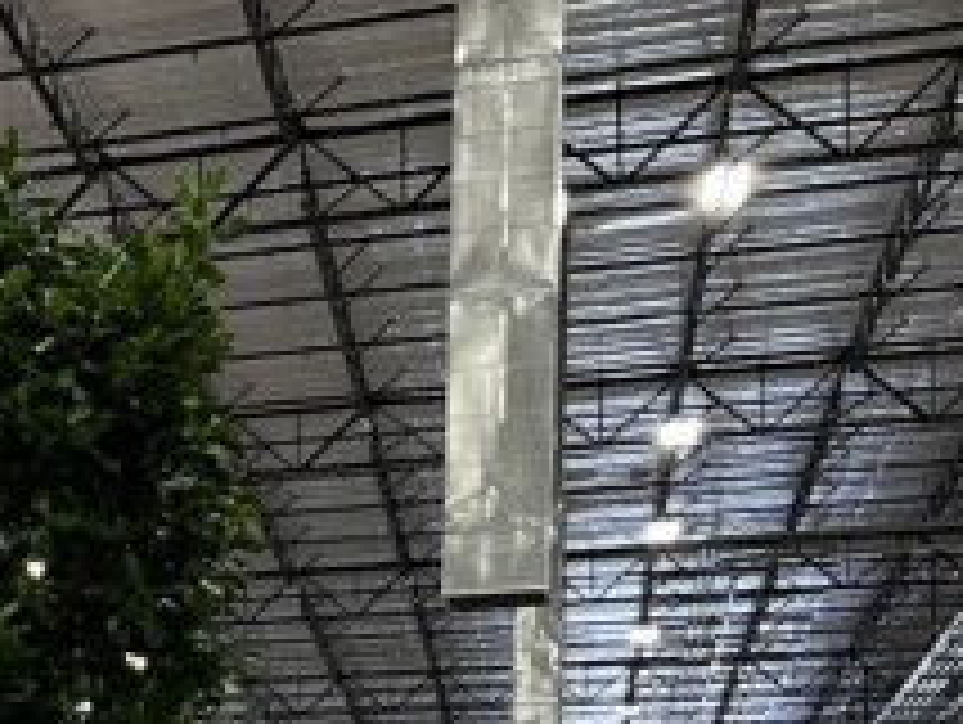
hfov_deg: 16.6
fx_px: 2702
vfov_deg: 14.4
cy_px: 1043
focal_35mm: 97
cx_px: -810
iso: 125
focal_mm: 5.7
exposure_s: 1/67
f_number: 1.5
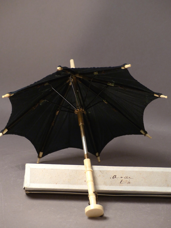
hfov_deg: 10.4
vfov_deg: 13.9
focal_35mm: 142
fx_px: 935
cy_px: 114
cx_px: 86
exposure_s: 1/80
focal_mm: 25.6
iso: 100
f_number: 2.8
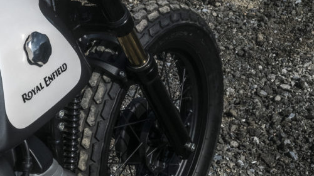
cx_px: 55
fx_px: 733
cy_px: 57
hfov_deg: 23.8
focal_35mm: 88
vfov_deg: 13.7
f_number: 16
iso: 400
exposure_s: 1/550
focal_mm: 27
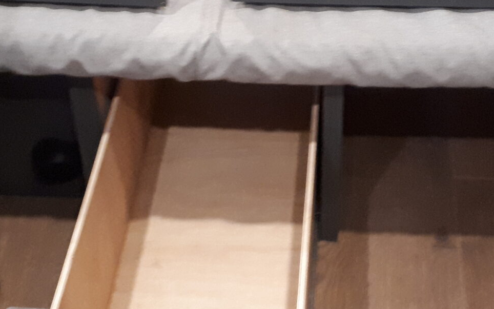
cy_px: 103
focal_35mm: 76
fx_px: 1023
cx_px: 269
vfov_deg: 17.1
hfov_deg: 27.1
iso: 500
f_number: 1.9
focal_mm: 3.6
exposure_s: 1/17
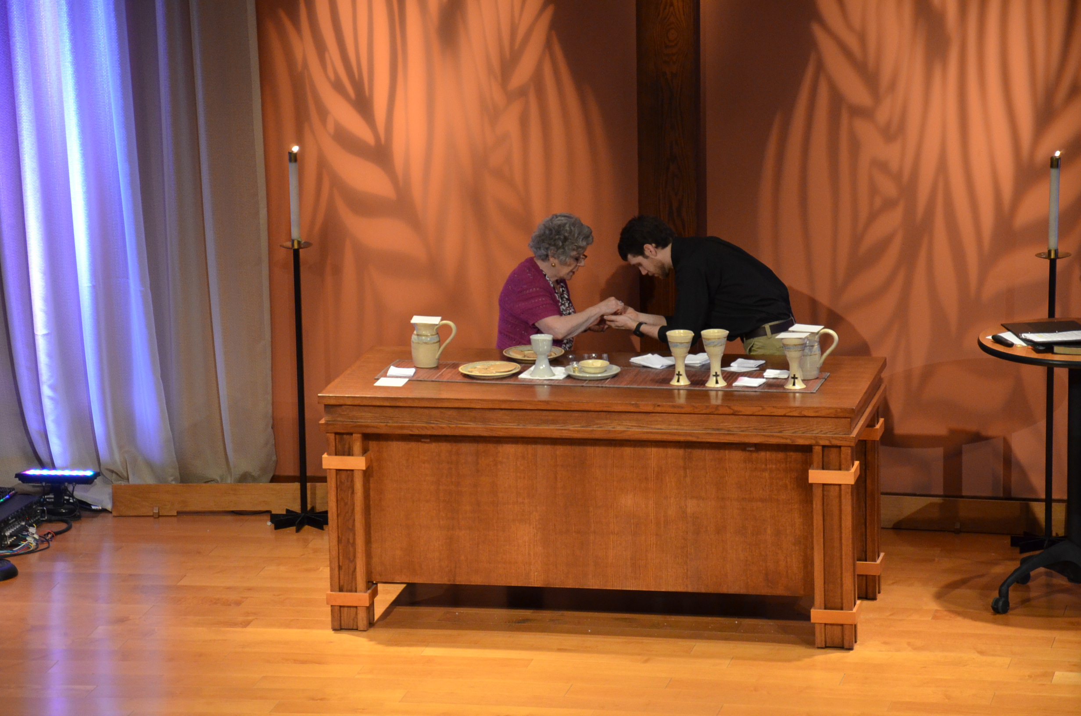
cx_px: 540
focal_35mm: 158
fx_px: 4720
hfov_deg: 13.1
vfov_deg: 8.7
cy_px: 358
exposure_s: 1/40
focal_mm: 105
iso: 1600
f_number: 5.6
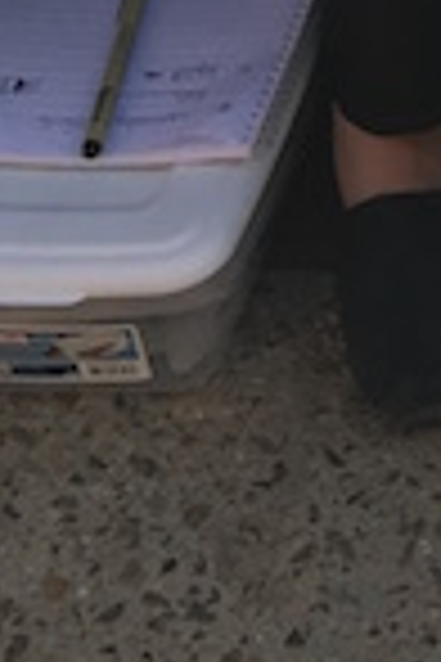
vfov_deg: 11.2
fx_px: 3013
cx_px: 1192
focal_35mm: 164
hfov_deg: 7.6
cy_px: -721
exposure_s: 1/165
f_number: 2.2
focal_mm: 4.15
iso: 25
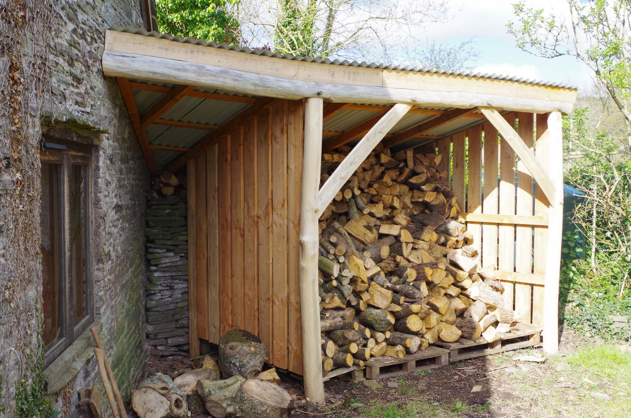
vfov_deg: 34.0
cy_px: 209
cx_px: 316
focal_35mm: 39
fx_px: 682
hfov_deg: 49.6
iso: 400
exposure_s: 1/125
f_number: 11
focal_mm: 26.25
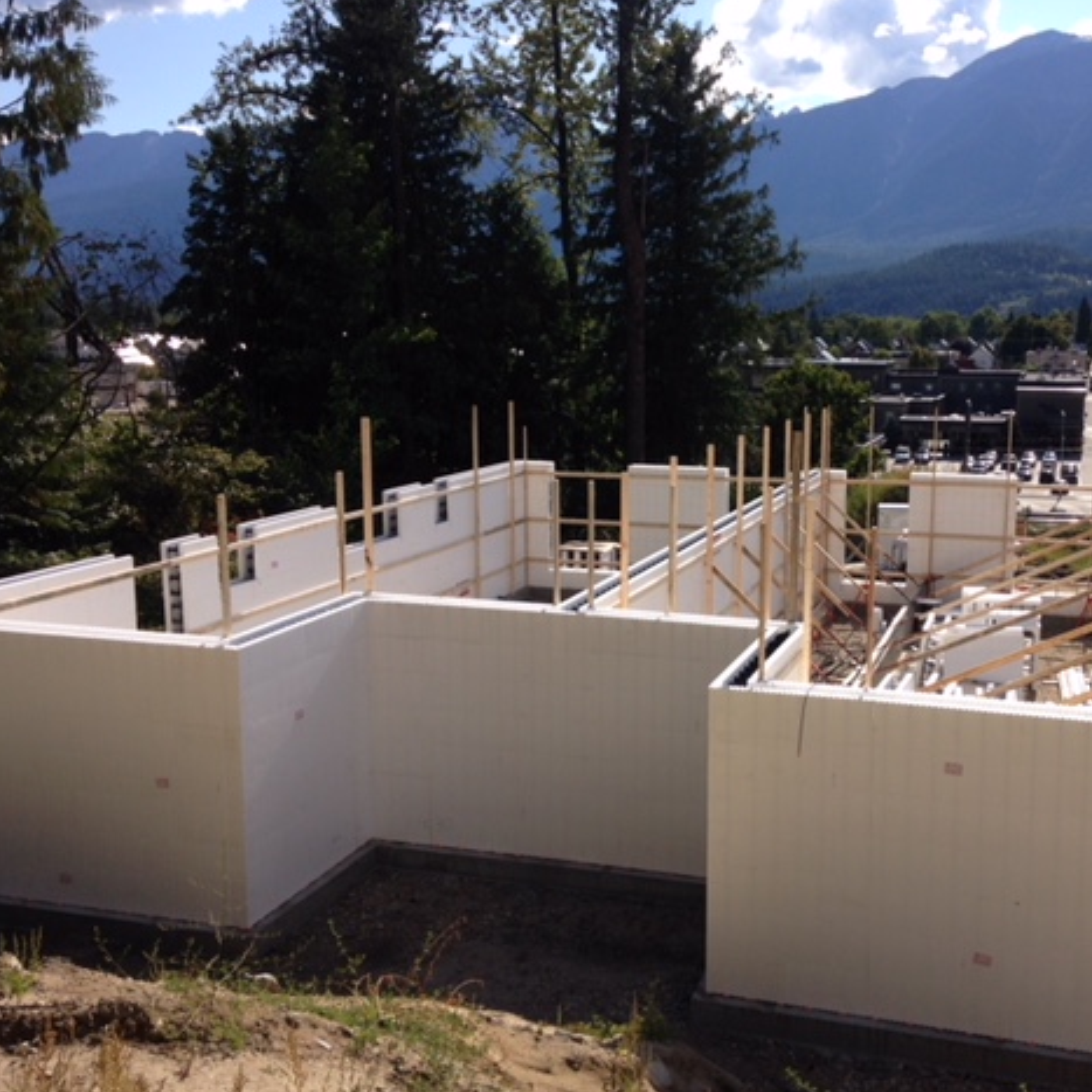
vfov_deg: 41.9
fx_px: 1428
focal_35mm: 40
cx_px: 701
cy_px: 552
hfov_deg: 41.5
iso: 50
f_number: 2.4
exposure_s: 1/1595
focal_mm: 4.12
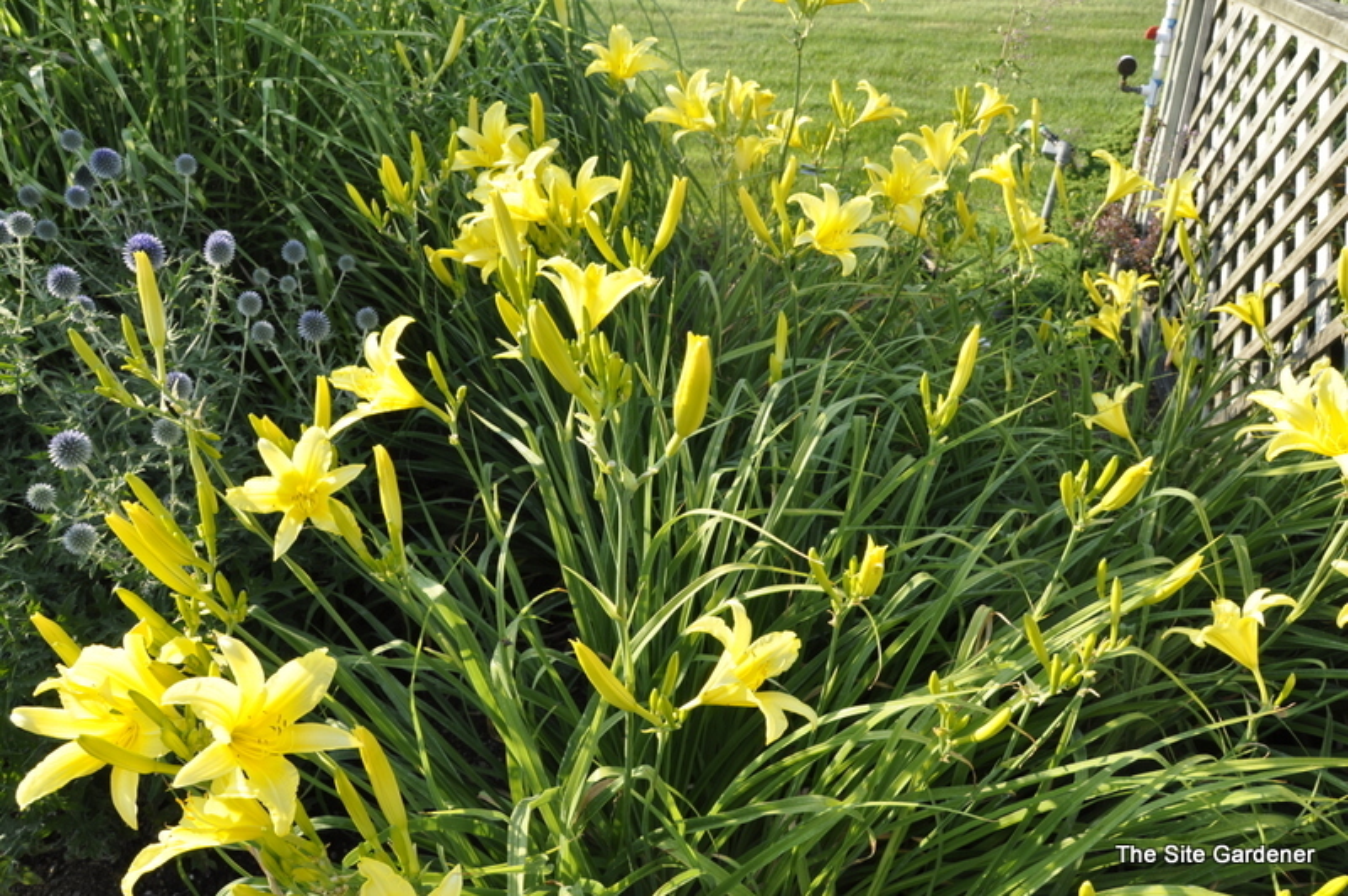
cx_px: 674
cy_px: 448
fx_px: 1010
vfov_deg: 47.9
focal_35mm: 27
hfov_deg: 67.4
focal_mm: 18
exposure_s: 1/90
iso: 200
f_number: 9.5
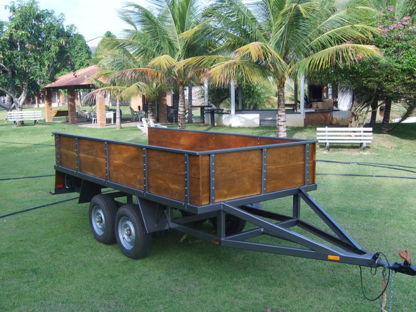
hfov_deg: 50.2
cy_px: 159
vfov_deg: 38.6
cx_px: 206
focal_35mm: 37
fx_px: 444
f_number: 2.8
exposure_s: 1/250
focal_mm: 5.8
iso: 50
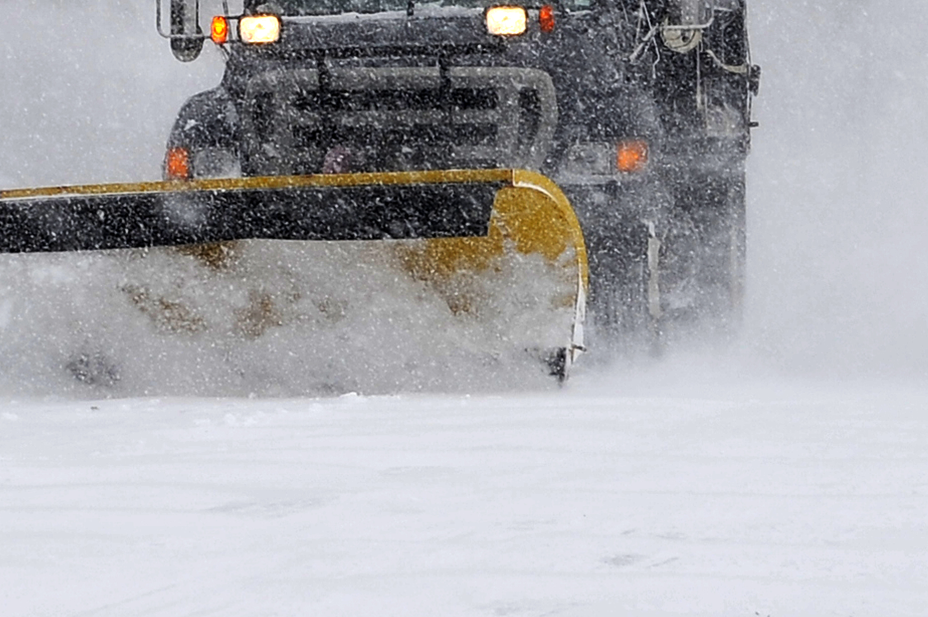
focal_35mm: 146
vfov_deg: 9.4
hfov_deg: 14.0
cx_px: 316
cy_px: 254
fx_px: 3761
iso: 200
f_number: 10
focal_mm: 70
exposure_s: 1/320
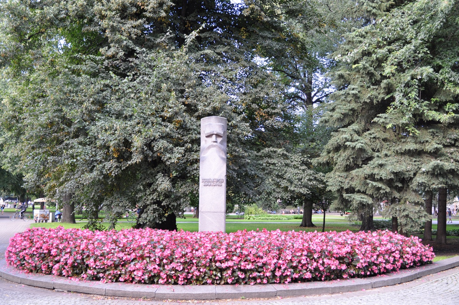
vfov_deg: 36.8
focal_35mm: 36
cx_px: 230
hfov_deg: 53.2
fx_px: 458
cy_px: 152
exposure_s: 1/100
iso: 400
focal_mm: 24
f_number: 5
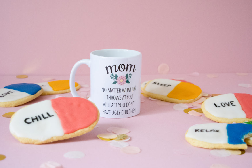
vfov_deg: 23.8
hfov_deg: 35.1
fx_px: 399
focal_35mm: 57
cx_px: 126
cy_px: 84
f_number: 4.8
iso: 3200
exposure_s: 1/800
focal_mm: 38
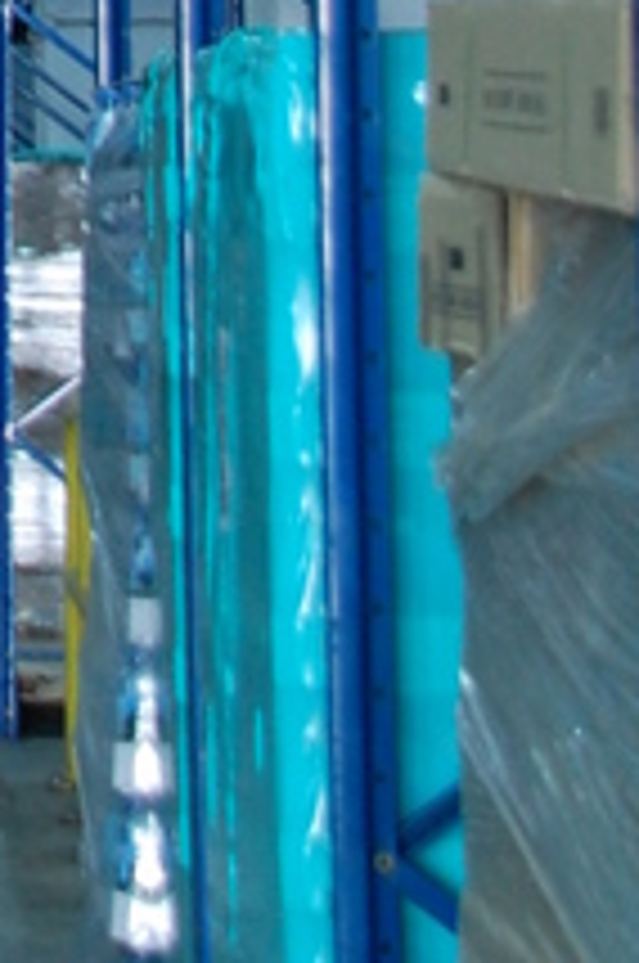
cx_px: -731
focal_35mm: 230
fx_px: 6143
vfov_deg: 8.6
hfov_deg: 5.8
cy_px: -801
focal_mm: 32
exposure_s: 1/20
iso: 800
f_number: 8
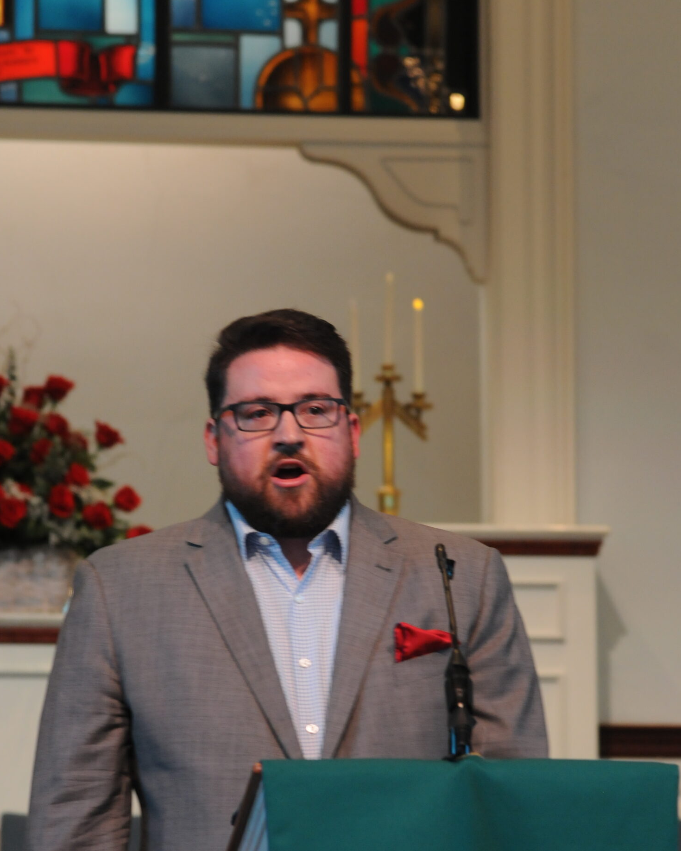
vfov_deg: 8.2
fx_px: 5922
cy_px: 554
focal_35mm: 235
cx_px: 322
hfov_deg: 6.6
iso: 800
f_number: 4.5
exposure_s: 1/50
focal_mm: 120
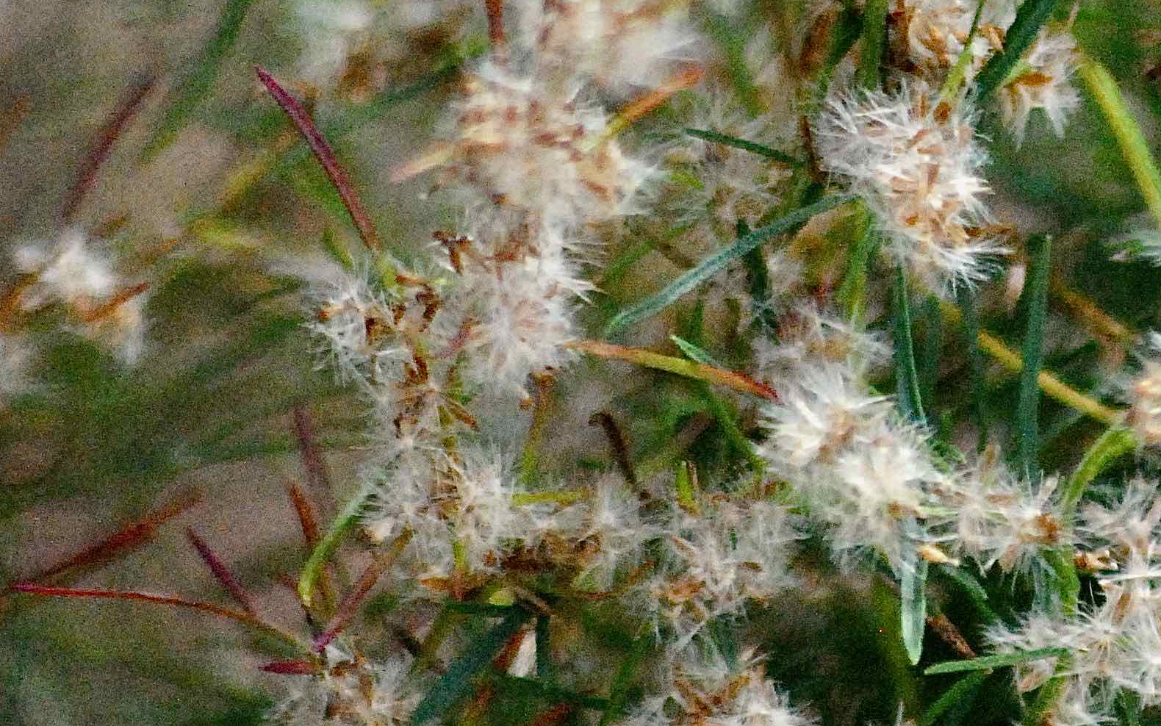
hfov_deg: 1.9
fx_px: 35601
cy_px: 122
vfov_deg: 1.2
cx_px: 1129
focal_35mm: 1125
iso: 1600
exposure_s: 1/2000
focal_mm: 300
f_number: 5.6
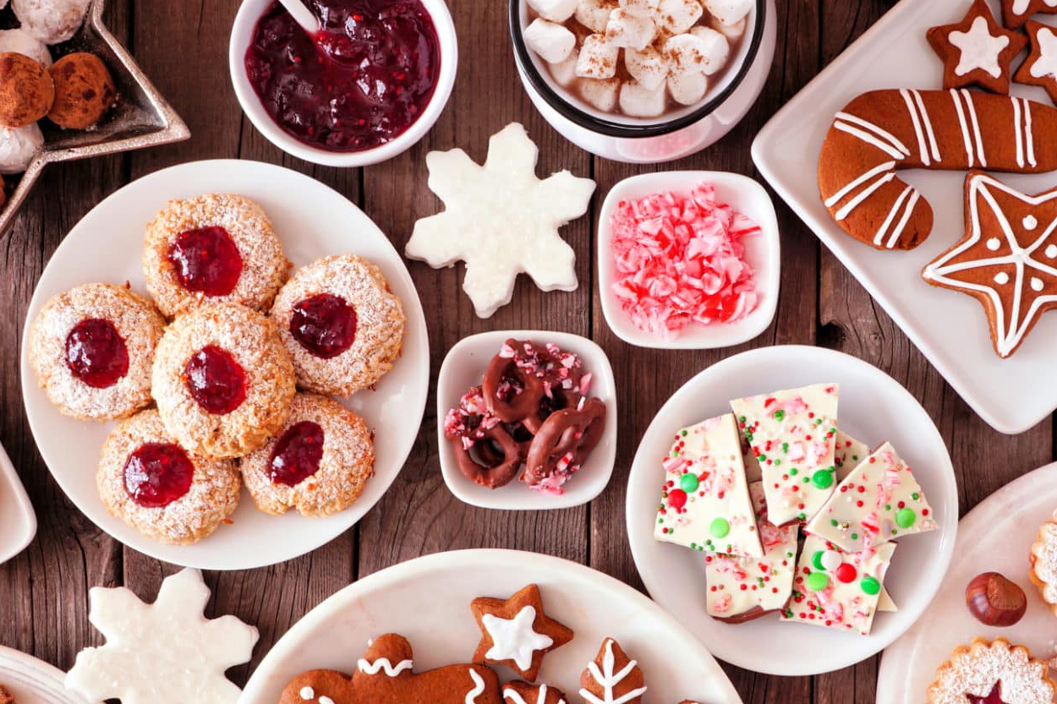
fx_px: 1732
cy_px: 466
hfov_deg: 33.9
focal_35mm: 59
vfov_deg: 22.9
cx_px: 572
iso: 100
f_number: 16
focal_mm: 24
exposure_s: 2
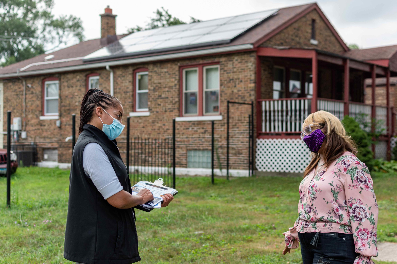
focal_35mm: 52
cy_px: 132
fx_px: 579
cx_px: 198
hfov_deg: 37.8
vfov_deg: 25.8
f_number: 2.5
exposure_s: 1/1600
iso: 200
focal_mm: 35
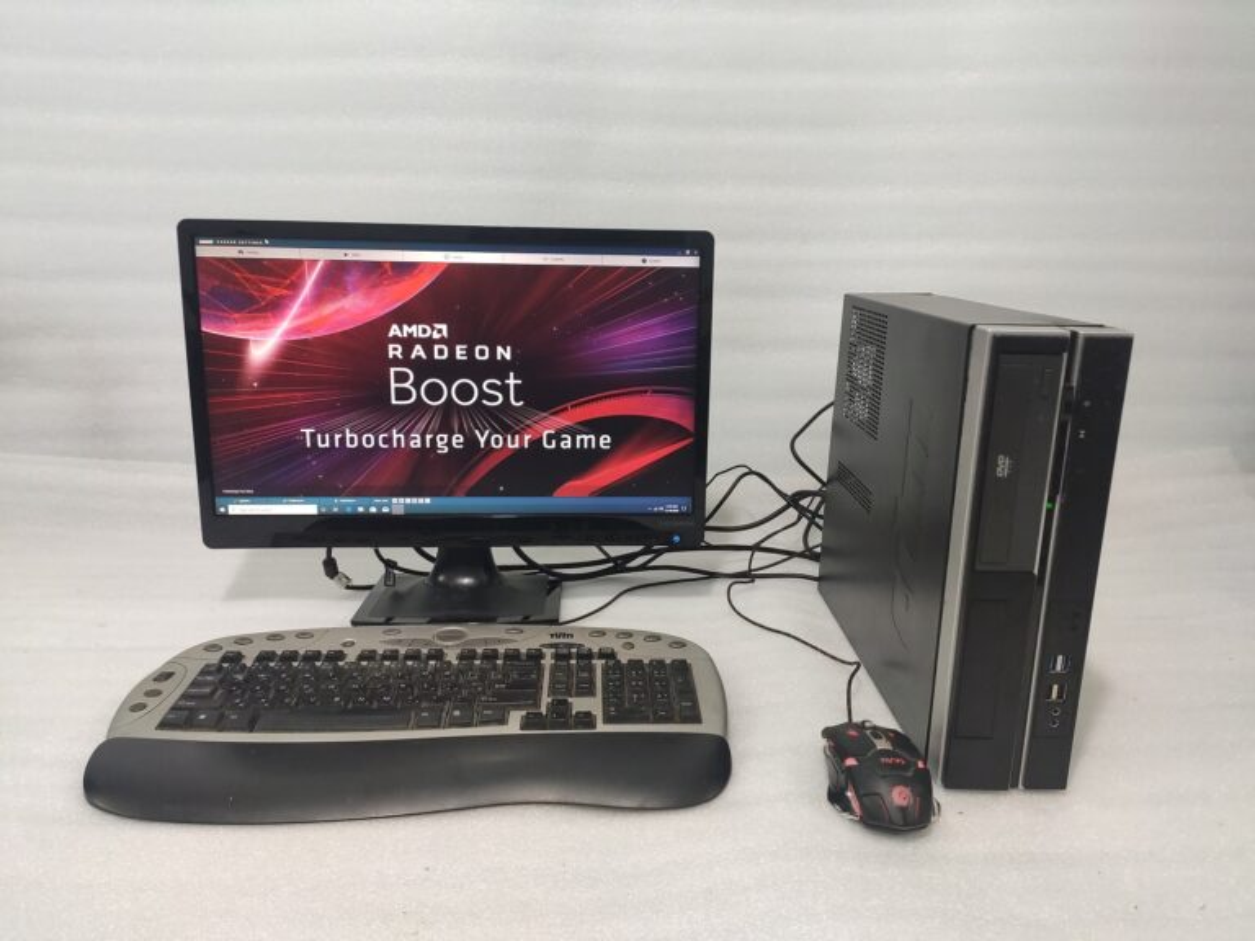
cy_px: 470
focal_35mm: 26
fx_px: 943
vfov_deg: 53.1
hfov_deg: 67.3
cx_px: 628
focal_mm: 4.77
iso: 495
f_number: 1.75
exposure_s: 1/33
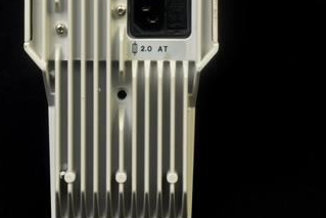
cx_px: 123
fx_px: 1404
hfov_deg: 13.2
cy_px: 36
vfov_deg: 8.8
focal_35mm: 155
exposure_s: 1/200
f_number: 13
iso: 200
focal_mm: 55
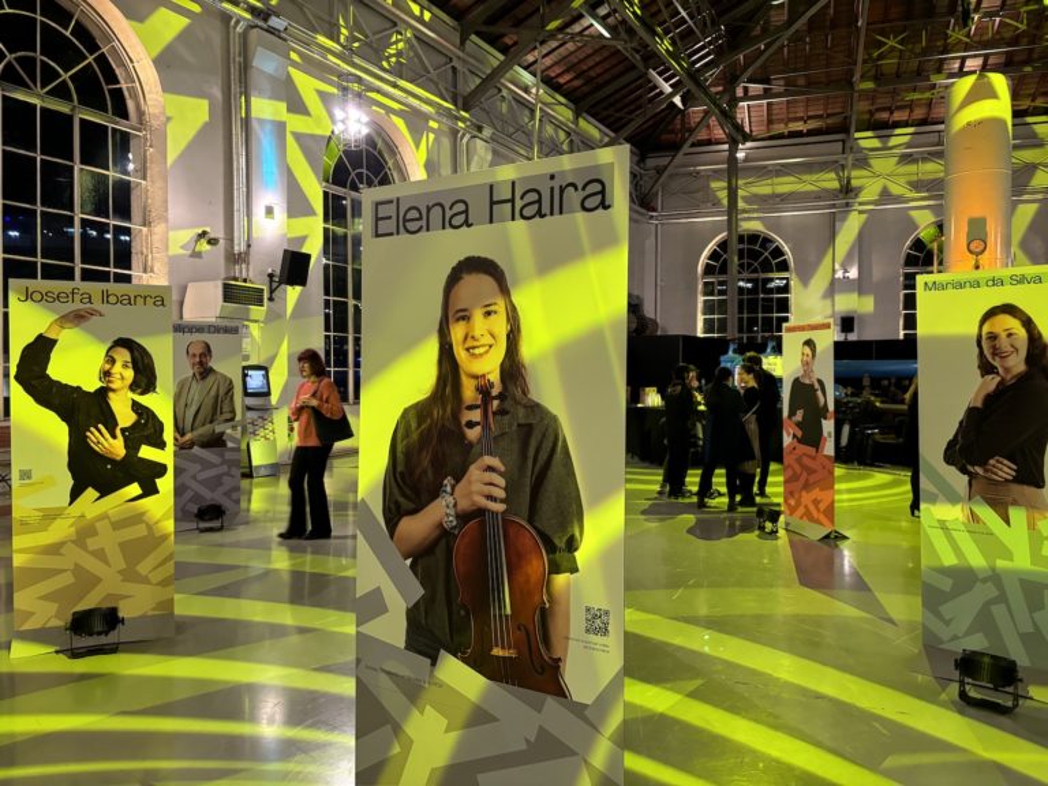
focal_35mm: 26
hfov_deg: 67.3
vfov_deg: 53.1
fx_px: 787
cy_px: 393
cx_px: 524
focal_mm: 5.96
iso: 400
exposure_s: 1/50
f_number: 1.6
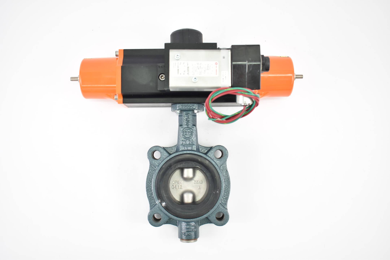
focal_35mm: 38
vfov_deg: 35.6
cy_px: 130
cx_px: 195
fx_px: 407
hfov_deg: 51.2
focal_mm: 25
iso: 100
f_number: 4
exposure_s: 1/25
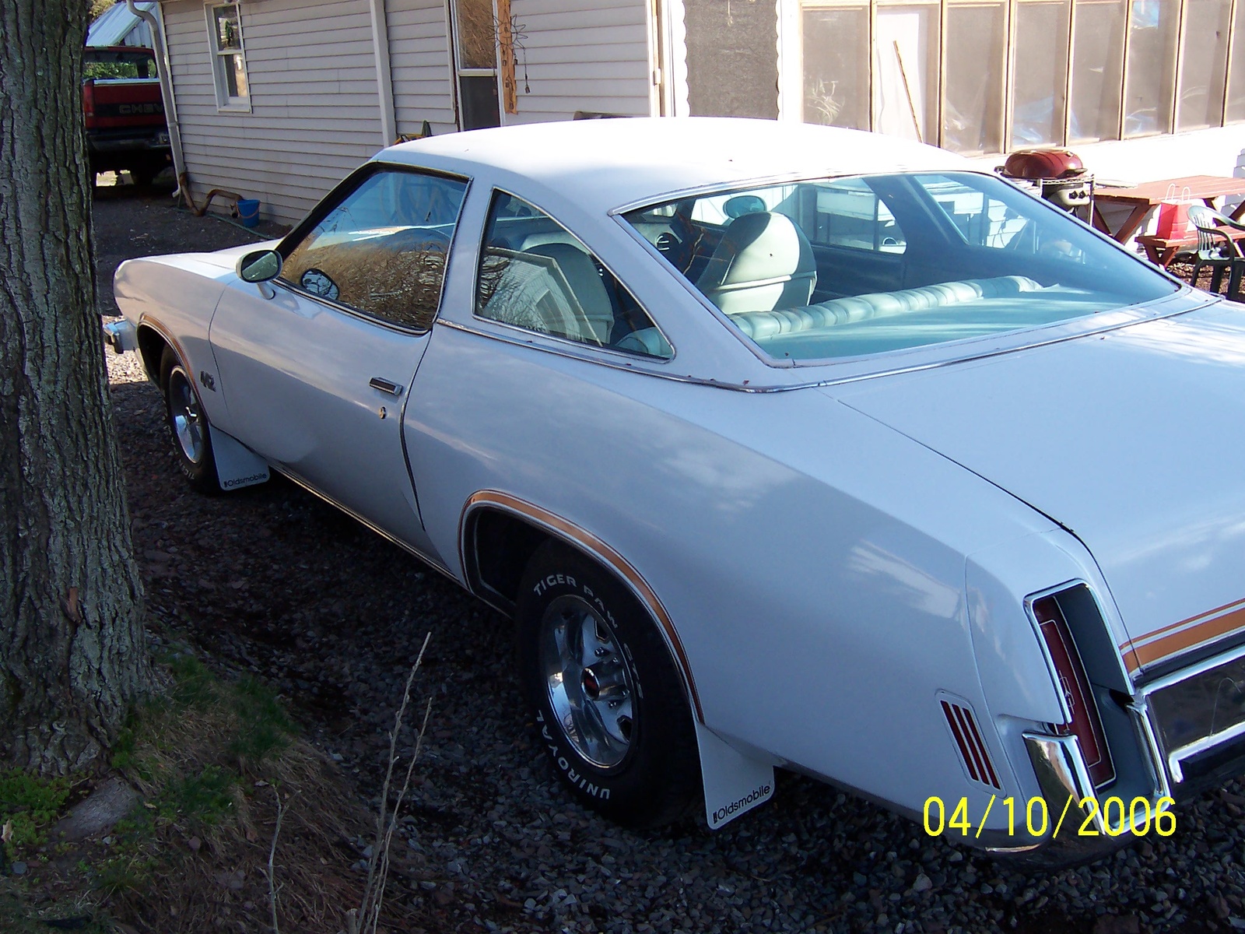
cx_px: 622
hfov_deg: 51.4
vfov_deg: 39.7
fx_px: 1295
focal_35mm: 36
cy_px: 467
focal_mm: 5.6
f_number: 4
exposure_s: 1/250
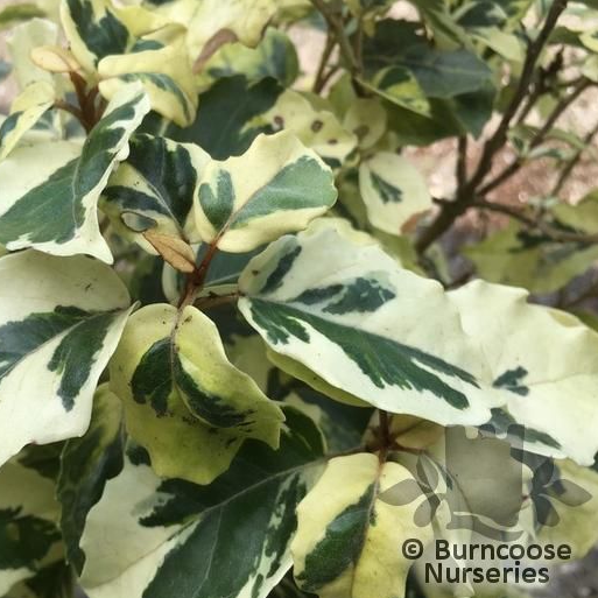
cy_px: 305
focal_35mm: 35
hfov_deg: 46.6
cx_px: 209
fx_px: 684
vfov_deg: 47.2
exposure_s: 1/630
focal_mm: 4.15
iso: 25
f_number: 2.2
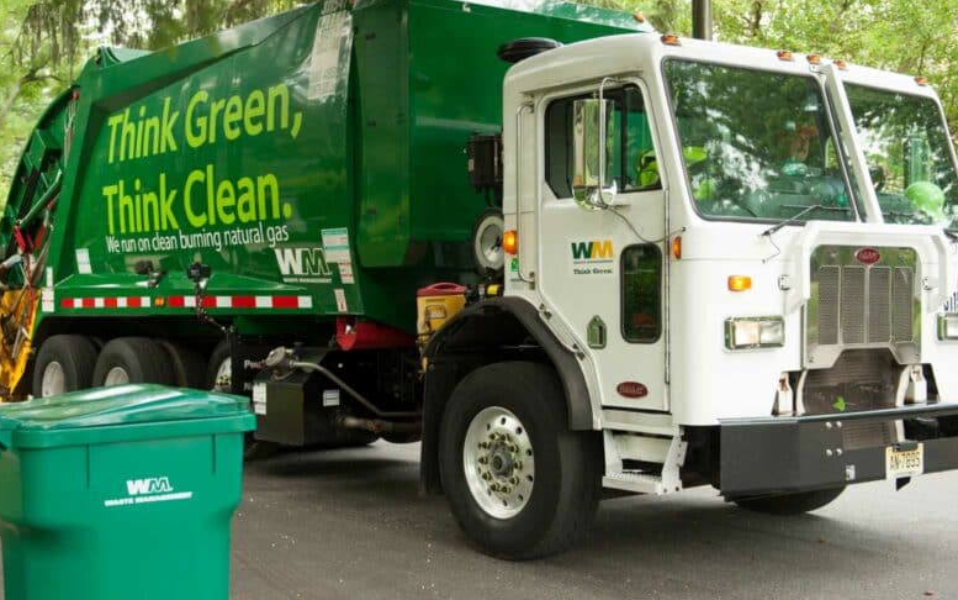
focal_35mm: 51
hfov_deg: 39.4
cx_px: 386
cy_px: 299
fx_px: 1332
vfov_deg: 25.4
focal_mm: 38
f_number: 3.2
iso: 800
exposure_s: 1/640
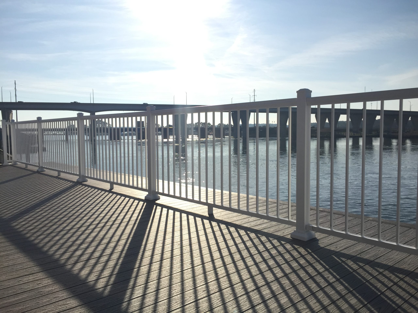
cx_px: 209
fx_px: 350
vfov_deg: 48.2
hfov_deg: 61.7
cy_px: 156
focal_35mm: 29
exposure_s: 1/3968
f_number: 2.2
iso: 32
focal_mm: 4.15
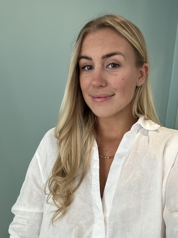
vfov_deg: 60.0
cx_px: 89
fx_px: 206
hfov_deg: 46.8
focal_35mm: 30
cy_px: 119
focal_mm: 2.69
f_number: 1.9
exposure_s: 1/33
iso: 320
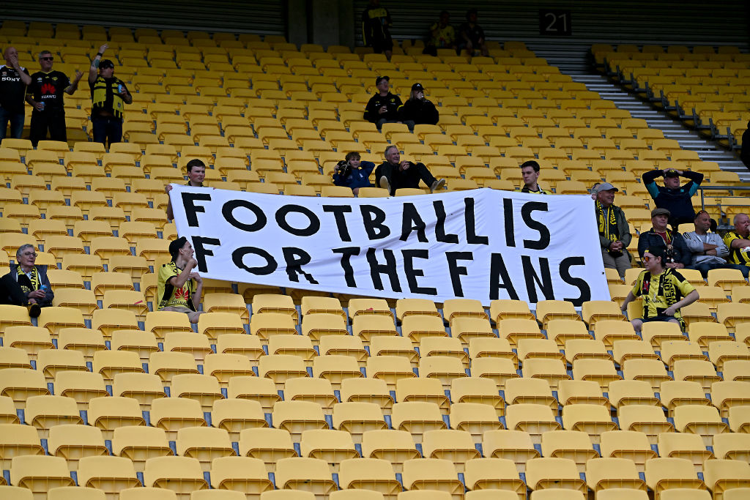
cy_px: 250
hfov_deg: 17.8
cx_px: 375
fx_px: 2396
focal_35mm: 115
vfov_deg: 11.9
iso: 400
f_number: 5
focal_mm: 115
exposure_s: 1/1600
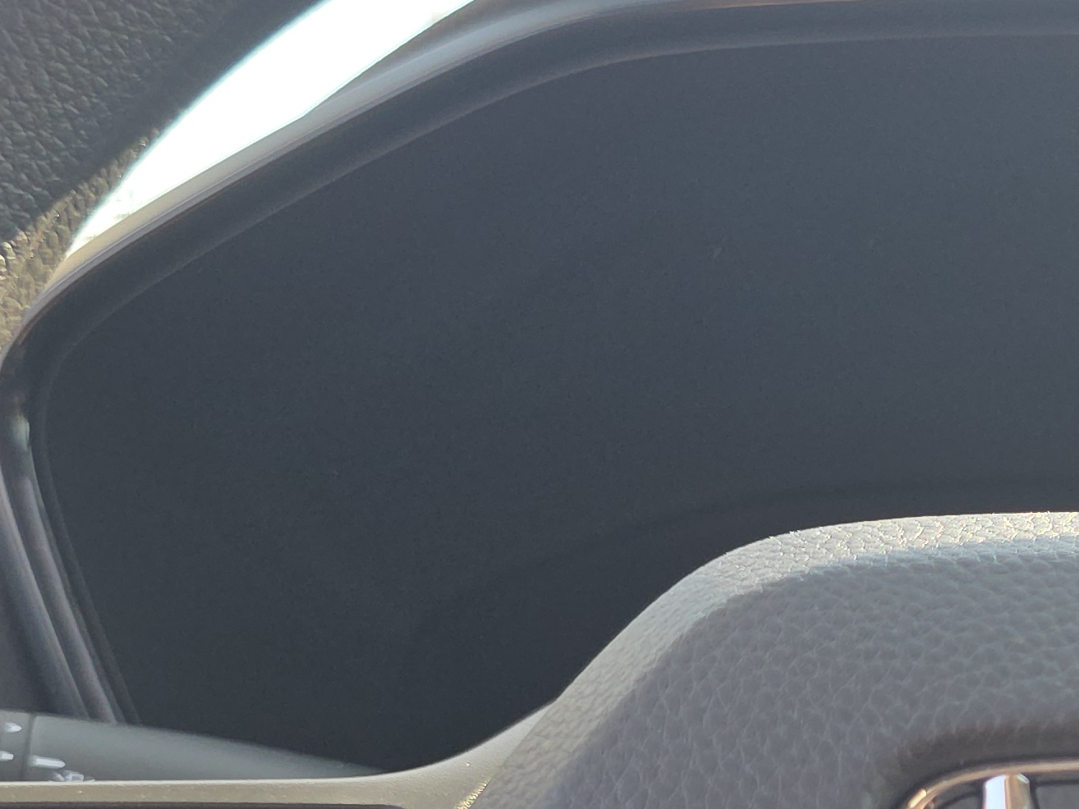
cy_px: 864
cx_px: 1153
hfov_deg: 25.9
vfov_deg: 20.2
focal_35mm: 70
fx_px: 2182
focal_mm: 6.3
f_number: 1.7
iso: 40
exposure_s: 1/359
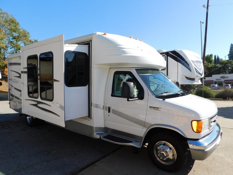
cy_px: 88
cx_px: 116
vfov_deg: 58.9
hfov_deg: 73.9
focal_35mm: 23
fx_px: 155
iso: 125
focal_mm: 4
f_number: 3
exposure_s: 1/1000
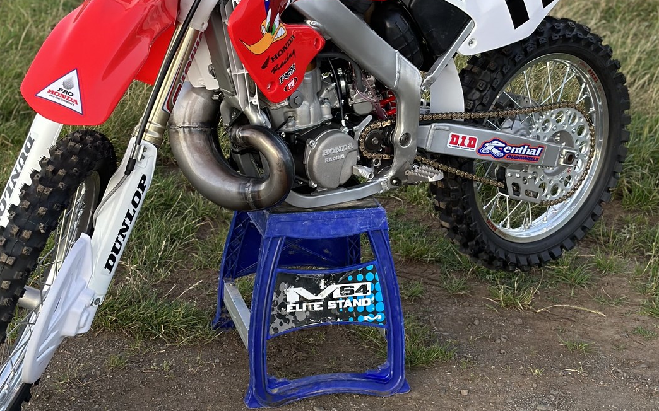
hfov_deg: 26.5
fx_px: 1401
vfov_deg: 16.6
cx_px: 297
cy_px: 74
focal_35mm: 78
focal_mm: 6.86
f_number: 1.78
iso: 200
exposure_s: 1/50
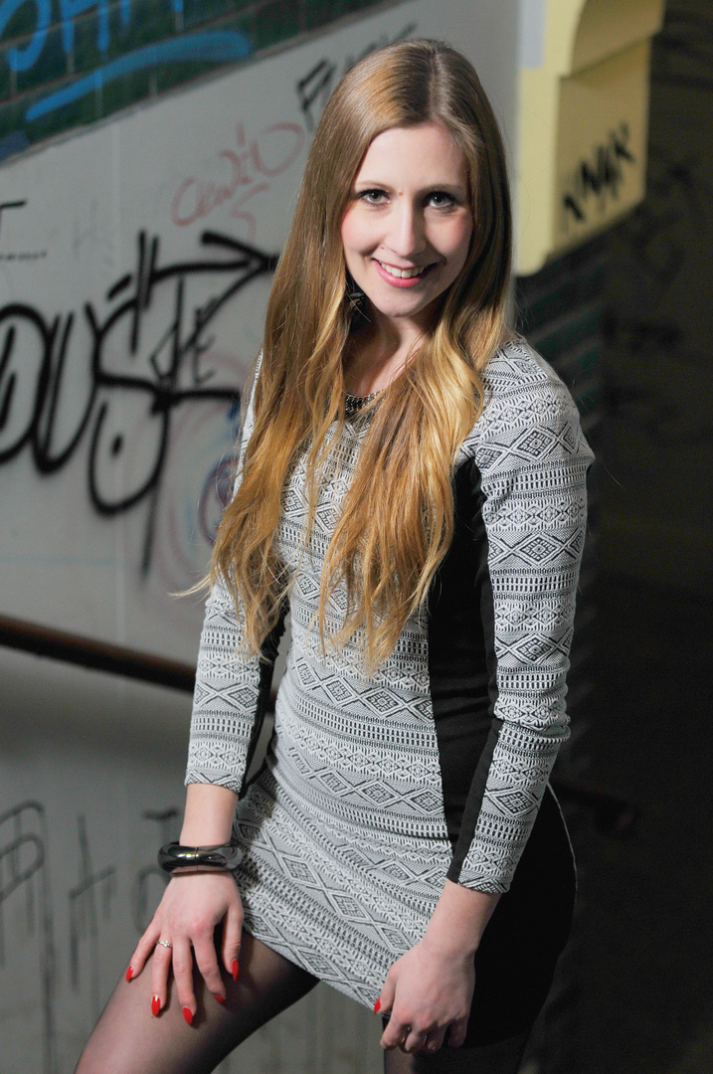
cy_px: 537
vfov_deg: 19.5
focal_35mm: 105
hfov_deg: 13.0
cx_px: 356
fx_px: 3128
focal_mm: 70
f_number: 2.8
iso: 320
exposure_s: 1/250
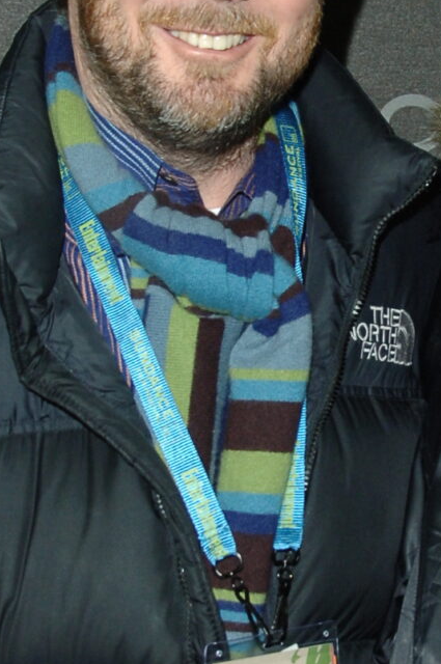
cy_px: 402
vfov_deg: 15.5
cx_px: 341
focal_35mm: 132
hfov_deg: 10.3
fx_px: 2432
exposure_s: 1/160
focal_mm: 22
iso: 320
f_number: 5
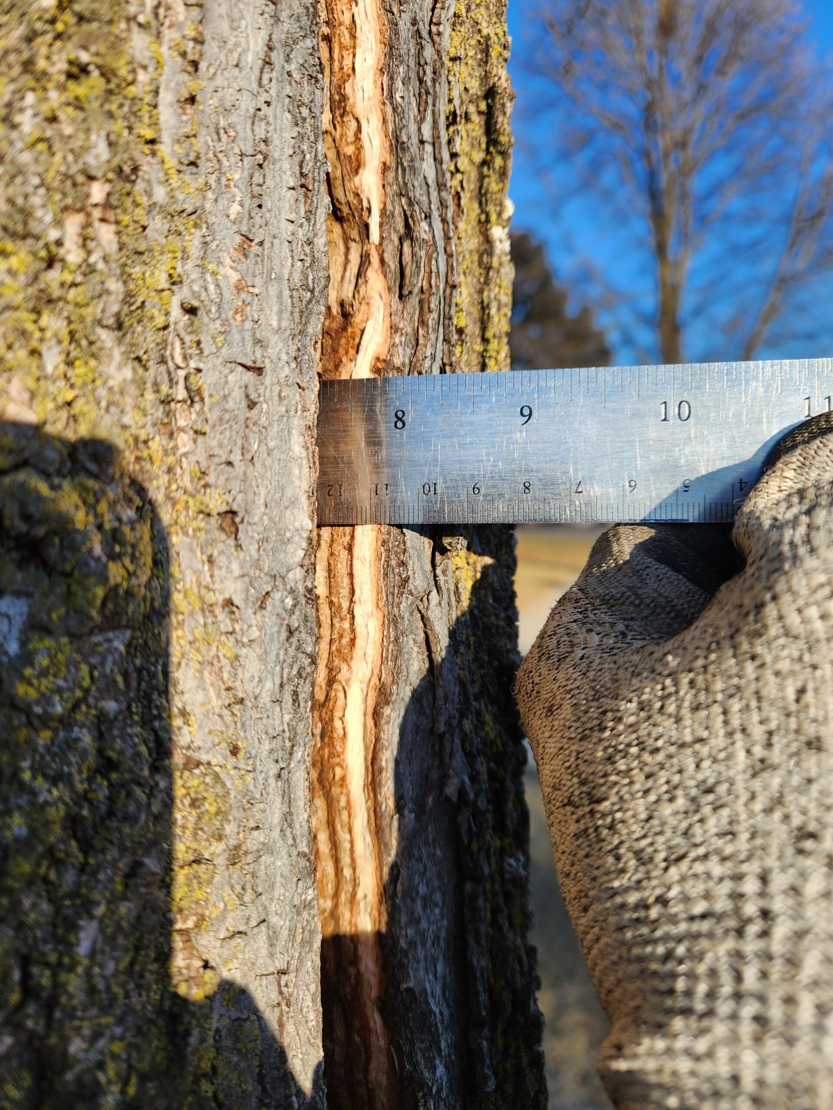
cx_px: 416
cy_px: 555
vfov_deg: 73.9
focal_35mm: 23
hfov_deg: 58.9
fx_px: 738
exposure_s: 1/765
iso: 20
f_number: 1.8
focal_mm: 5.4
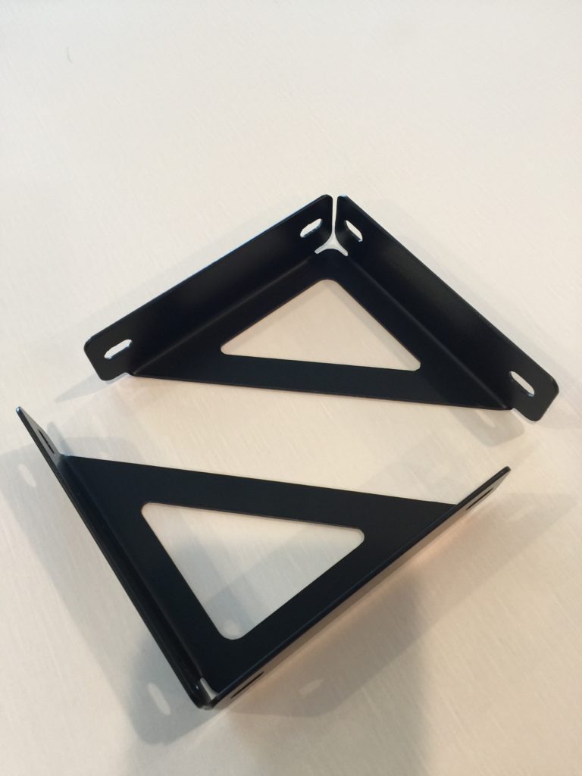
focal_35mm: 29
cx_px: 291
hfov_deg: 48.2
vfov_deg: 61.7
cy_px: 388
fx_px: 650
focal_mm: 4.15
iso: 50
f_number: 2.2
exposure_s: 1/30
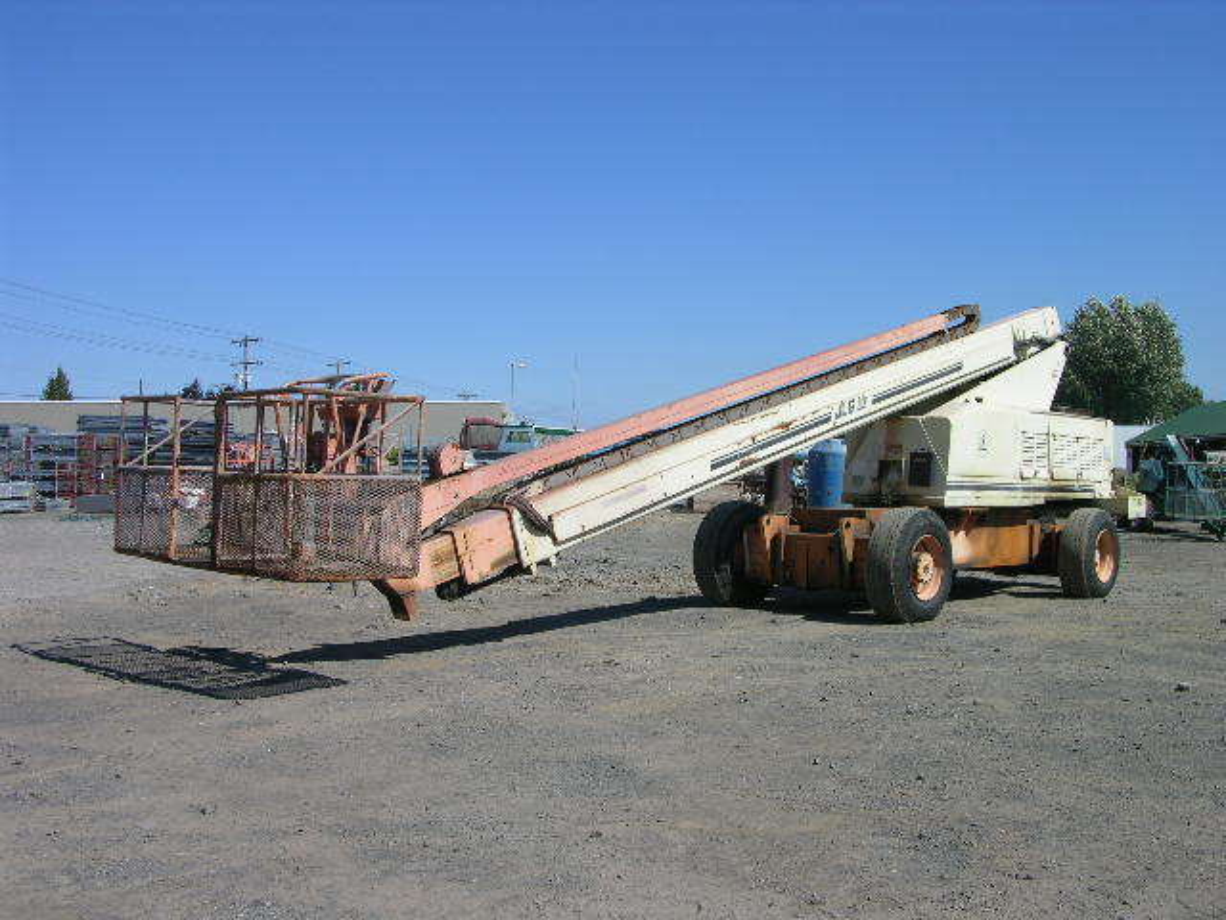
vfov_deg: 40.7
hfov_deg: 52.6
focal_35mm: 35
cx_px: 613
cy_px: 460
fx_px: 1240
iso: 50
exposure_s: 1/274
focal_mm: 8.9
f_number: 6.3
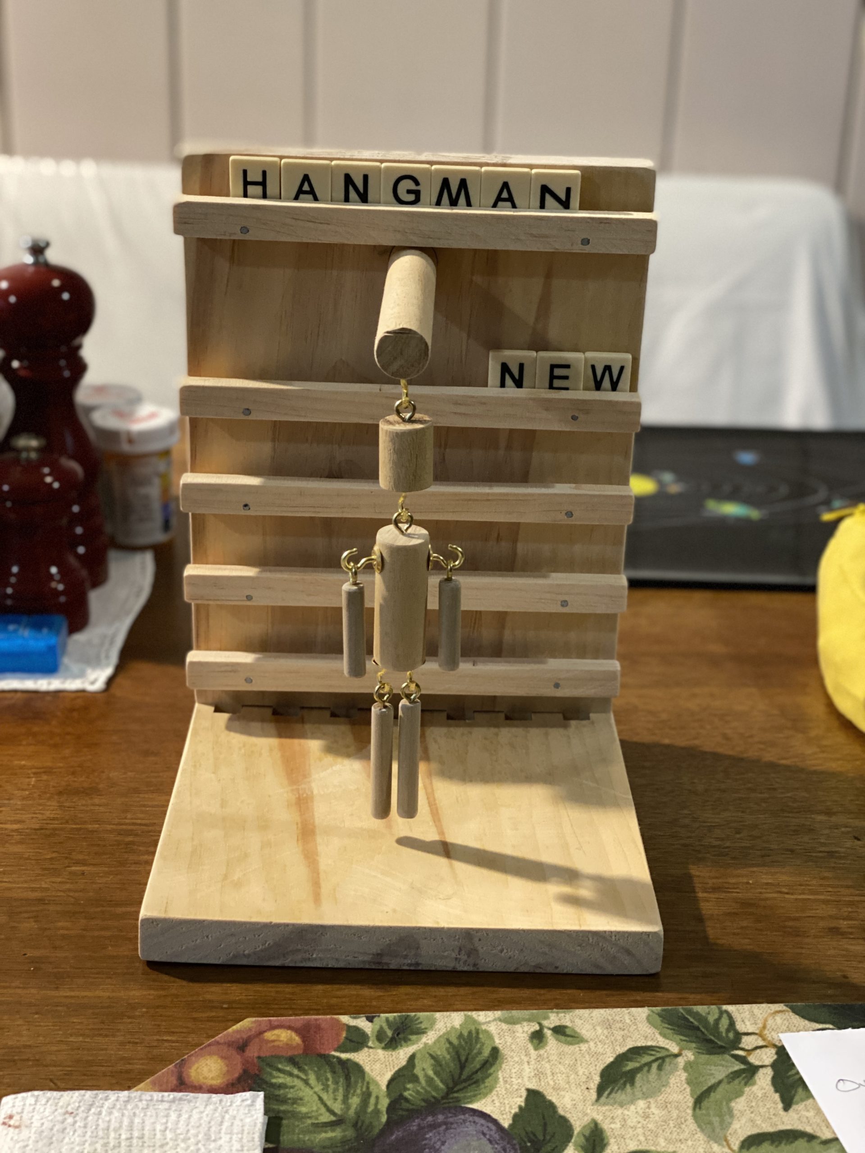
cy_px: 576
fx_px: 1733
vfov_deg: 36.8
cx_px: 432
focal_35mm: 52
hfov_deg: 28.0
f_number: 2
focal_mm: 6
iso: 400
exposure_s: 1/17
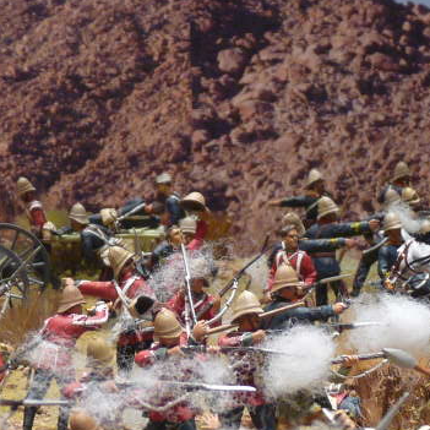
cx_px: 233
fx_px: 1855
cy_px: 289
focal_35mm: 132
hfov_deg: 13.2
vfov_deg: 13.2
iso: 200
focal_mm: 8.2
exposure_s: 1/30
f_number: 3.2
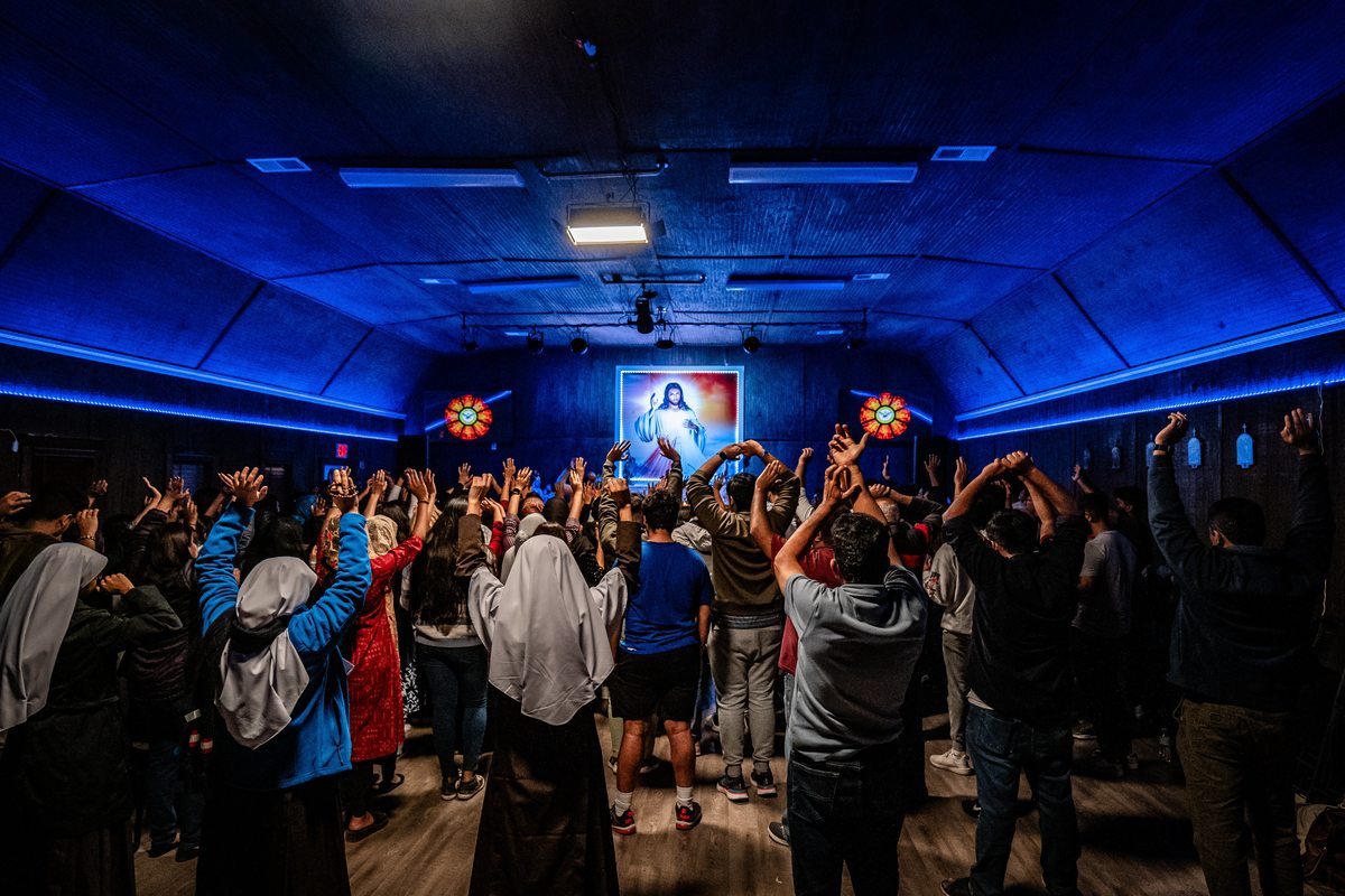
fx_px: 747
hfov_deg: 84.0
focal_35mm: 20
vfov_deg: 61.9
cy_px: 448
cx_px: 672
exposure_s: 1/250
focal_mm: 20
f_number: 4.5
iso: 5000
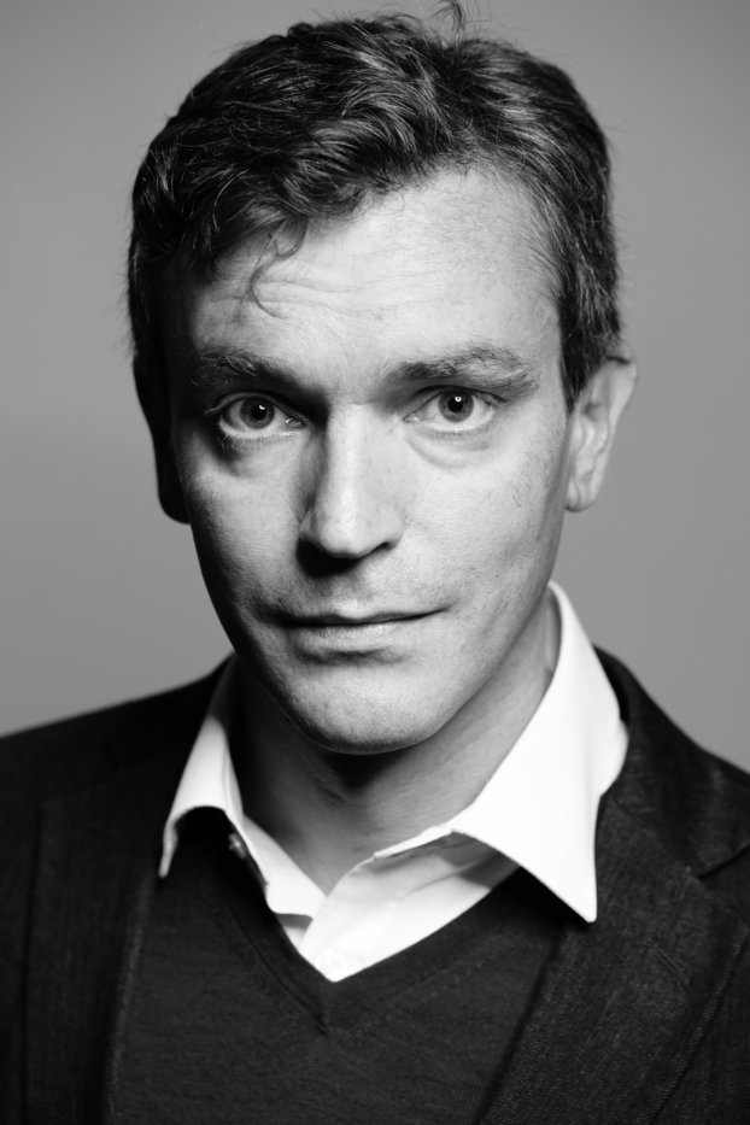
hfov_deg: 15.2
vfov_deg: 22.6
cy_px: 562
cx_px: 375
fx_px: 2812
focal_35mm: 90
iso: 500
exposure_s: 1/125
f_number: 4.5
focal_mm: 90
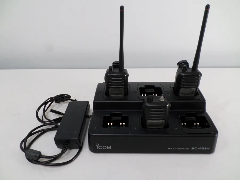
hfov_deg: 69.4
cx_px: 120
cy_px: 90
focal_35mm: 25
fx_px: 173
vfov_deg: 54.9
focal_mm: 4.5
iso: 80
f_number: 2.5
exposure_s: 1/45
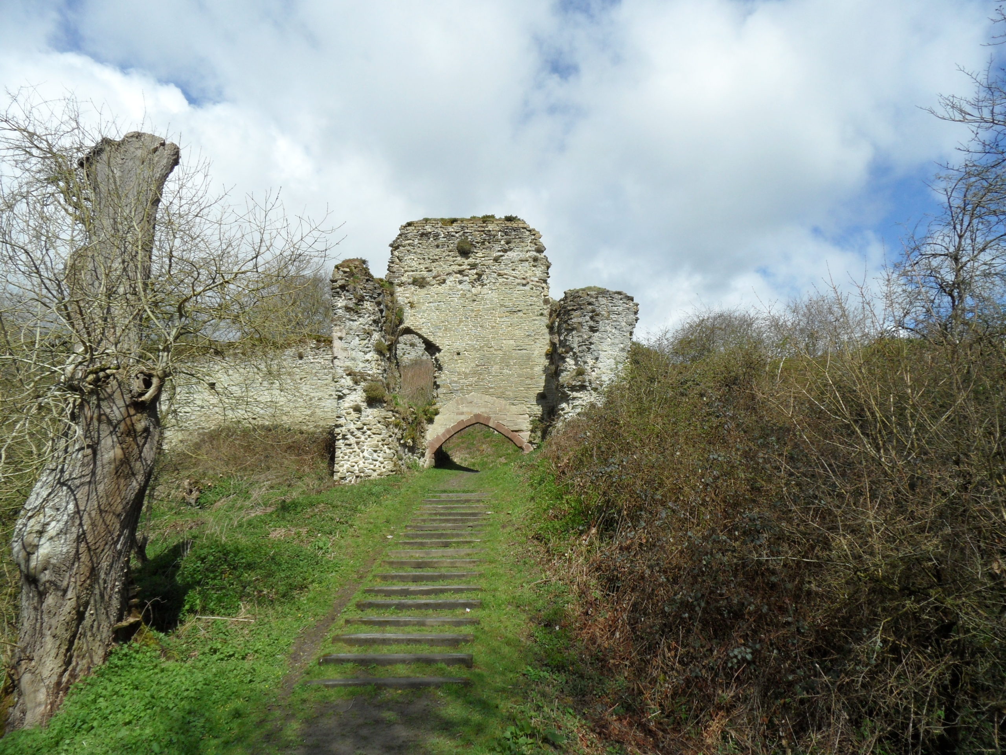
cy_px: 378
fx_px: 697
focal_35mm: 24
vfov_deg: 56.8
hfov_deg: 71.6
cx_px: 503
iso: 80
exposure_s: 1/500
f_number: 4.6
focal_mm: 3.9
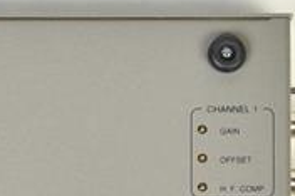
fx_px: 2306
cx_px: 0
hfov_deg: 7.3
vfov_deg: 4.8
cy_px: 317
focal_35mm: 282
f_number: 13
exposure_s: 1/200
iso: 200
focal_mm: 55
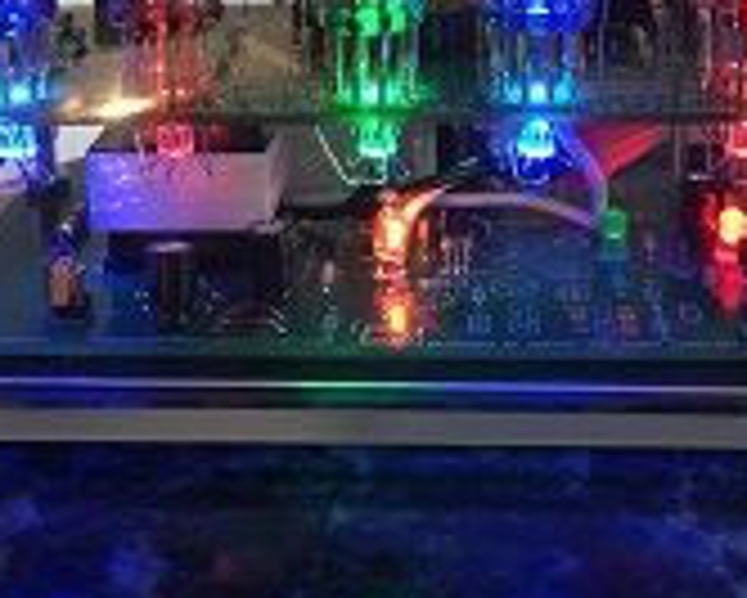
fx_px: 1416
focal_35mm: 64
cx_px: 425
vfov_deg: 23.2
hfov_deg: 29.5
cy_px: 52
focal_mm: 4.15
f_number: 2.2
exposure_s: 1/4
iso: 64
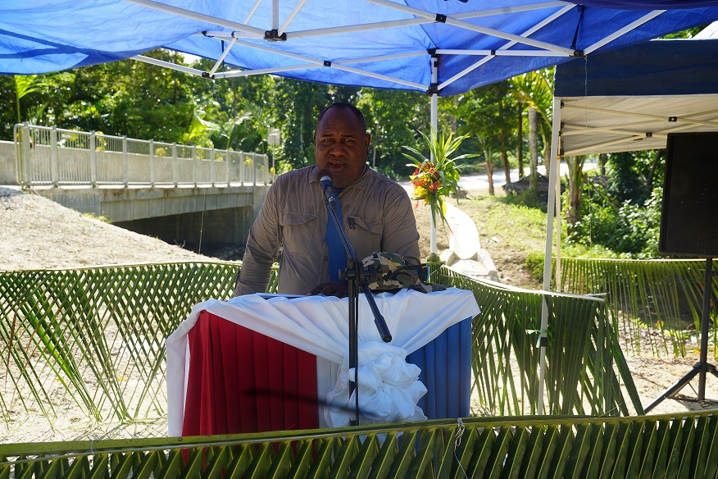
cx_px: 359
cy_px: 240
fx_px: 740
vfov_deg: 35.9
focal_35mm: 37
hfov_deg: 51.8
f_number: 6.3
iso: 100
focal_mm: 37.1
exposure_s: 1/100
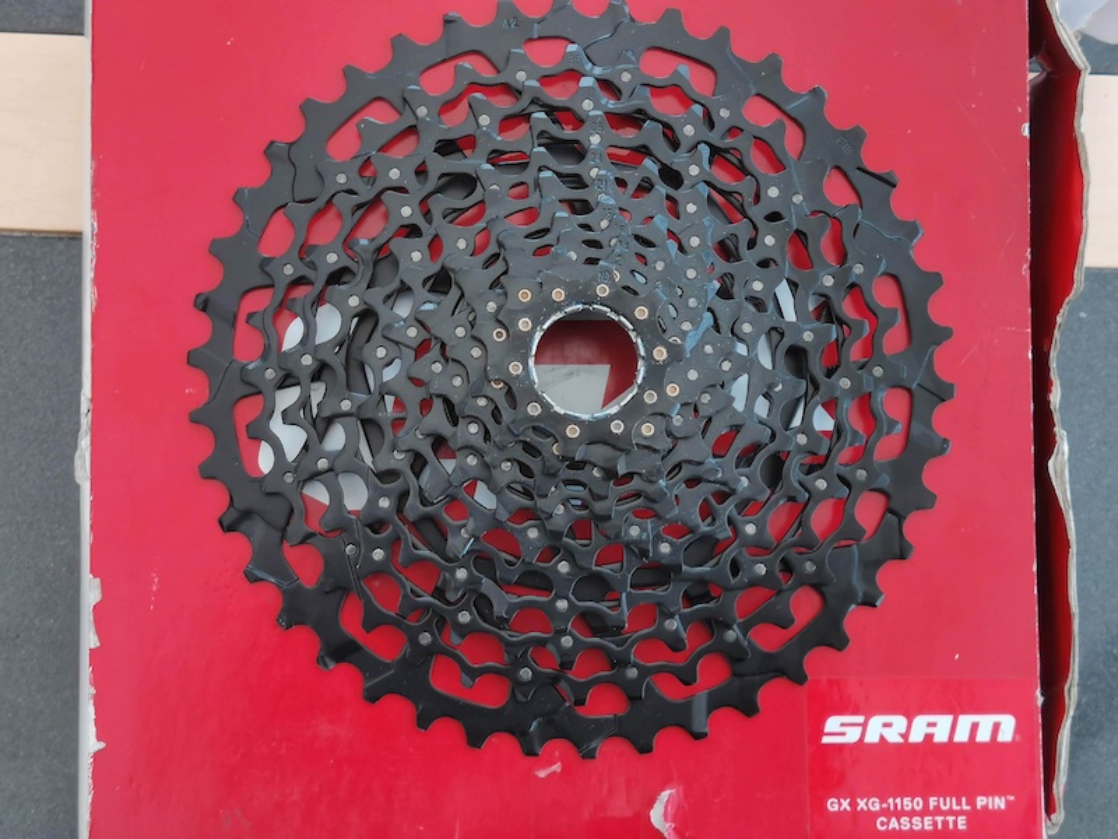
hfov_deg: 28.2
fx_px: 2229
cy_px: 420
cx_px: 559
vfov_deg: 21.3
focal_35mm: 69
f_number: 1.4
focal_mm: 4.66
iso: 80
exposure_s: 1/100
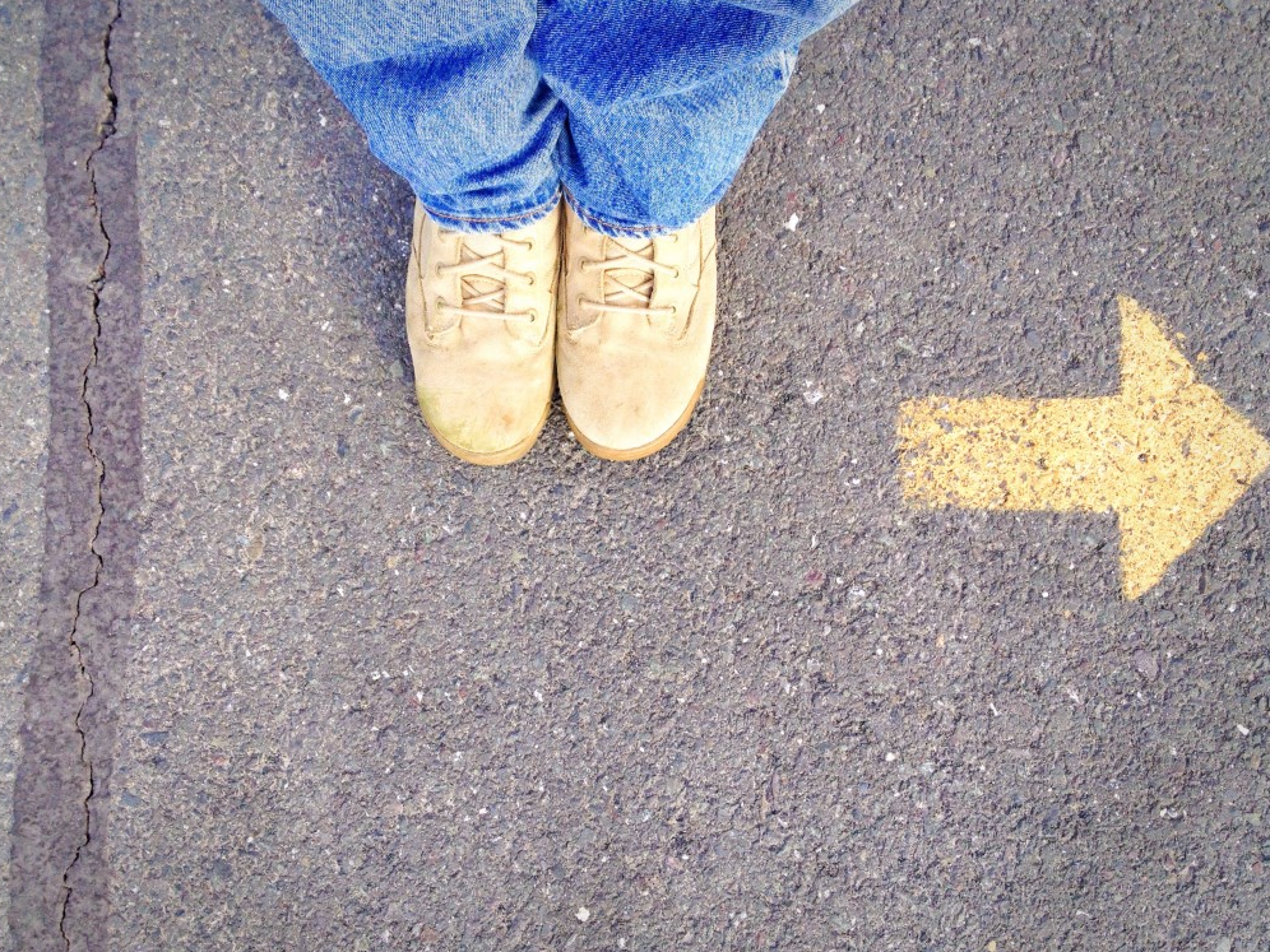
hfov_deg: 51.4
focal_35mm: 36
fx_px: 1321
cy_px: 488
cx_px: 639
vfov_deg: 39.7
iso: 50
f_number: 2.4
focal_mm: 4.3
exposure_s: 1/258
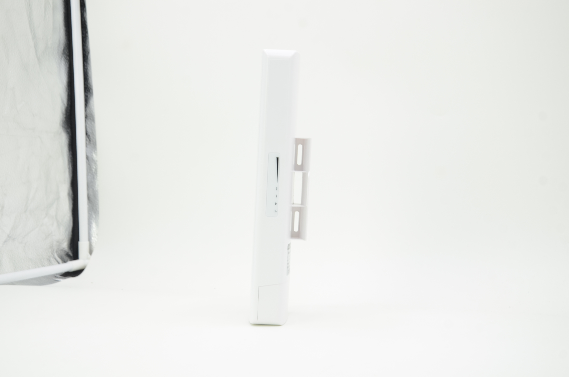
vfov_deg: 23.7
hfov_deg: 35.1
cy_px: 188
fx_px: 899
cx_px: 284
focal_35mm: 57
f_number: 8
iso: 200
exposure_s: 1/60
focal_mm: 38
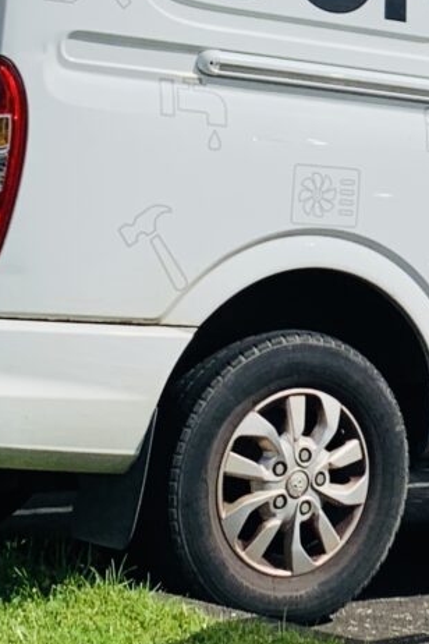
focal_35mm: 120
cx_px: 589
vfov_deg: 16.8
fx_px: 2145
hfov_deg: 11.1
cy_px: 74
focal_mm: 4.25
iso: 25
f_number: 1.8
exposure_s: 1/3937
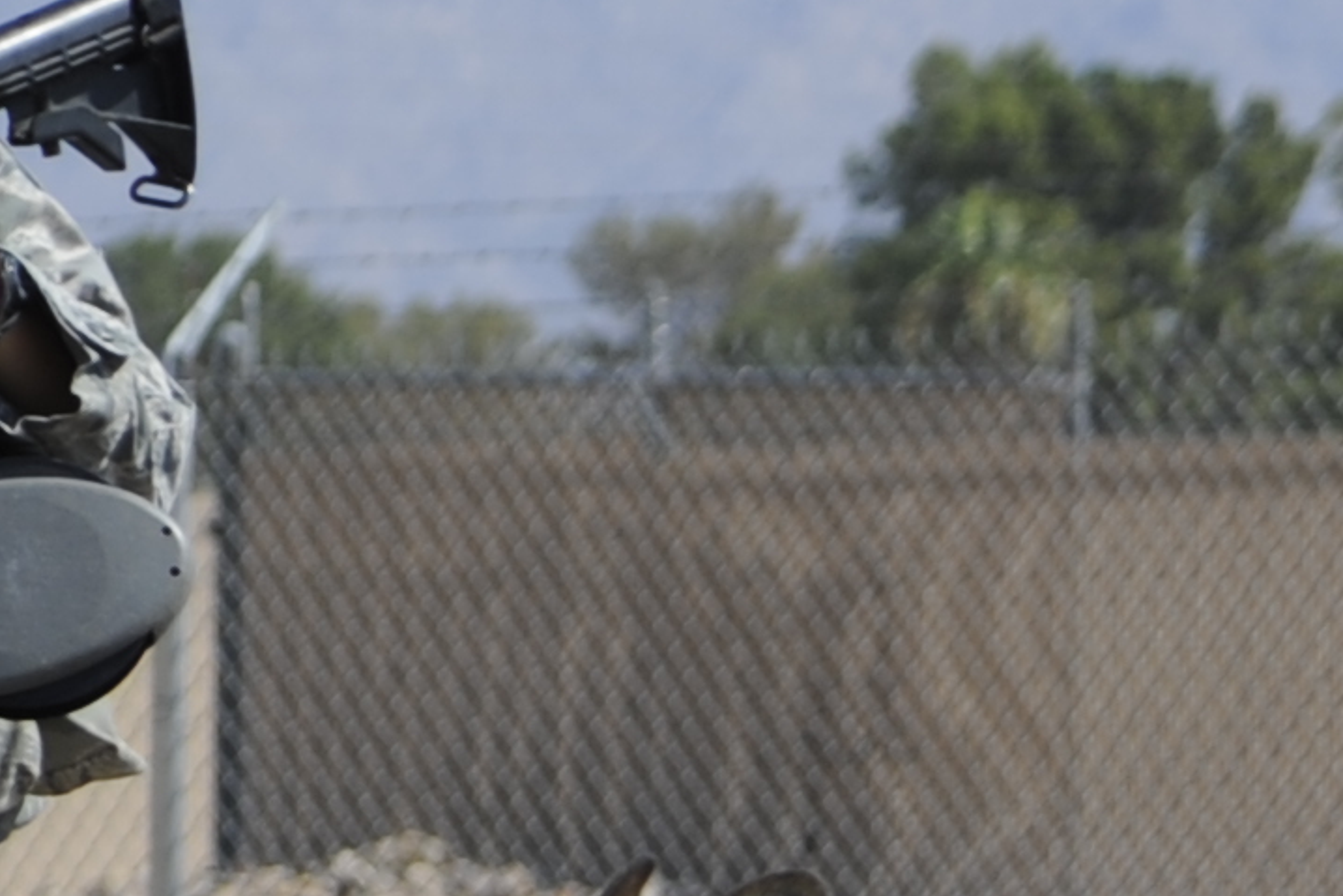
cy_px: 870
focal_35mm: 711
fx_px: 26528
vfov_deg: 1.9
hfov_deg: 2.9
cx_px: -1530
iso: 200
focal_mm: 120
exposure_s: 1/640
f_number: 8
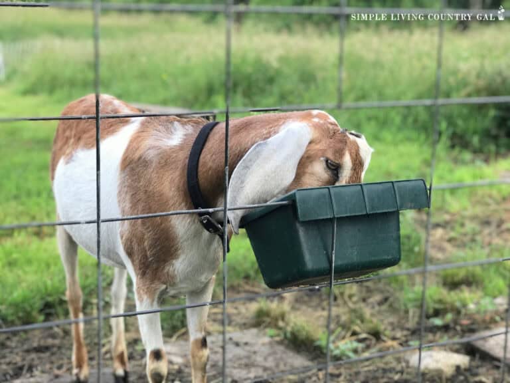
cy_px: 192
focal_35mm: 57
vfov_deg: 25.7
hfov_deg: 33.8
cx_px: 255
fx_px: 840
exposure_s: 1/120
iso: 25
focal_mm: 6.6
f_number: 2.8
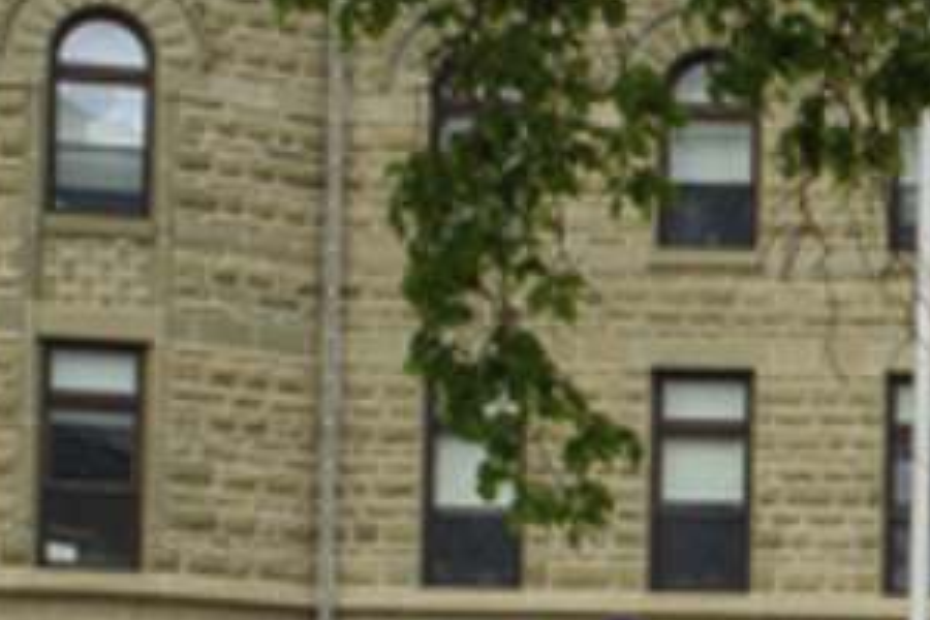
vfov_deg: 8.2
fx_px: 4236
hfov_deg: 12.0
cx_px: 1395
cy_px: 958
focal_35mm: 164
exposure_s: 1/160
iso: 100
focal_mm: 24
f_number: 14
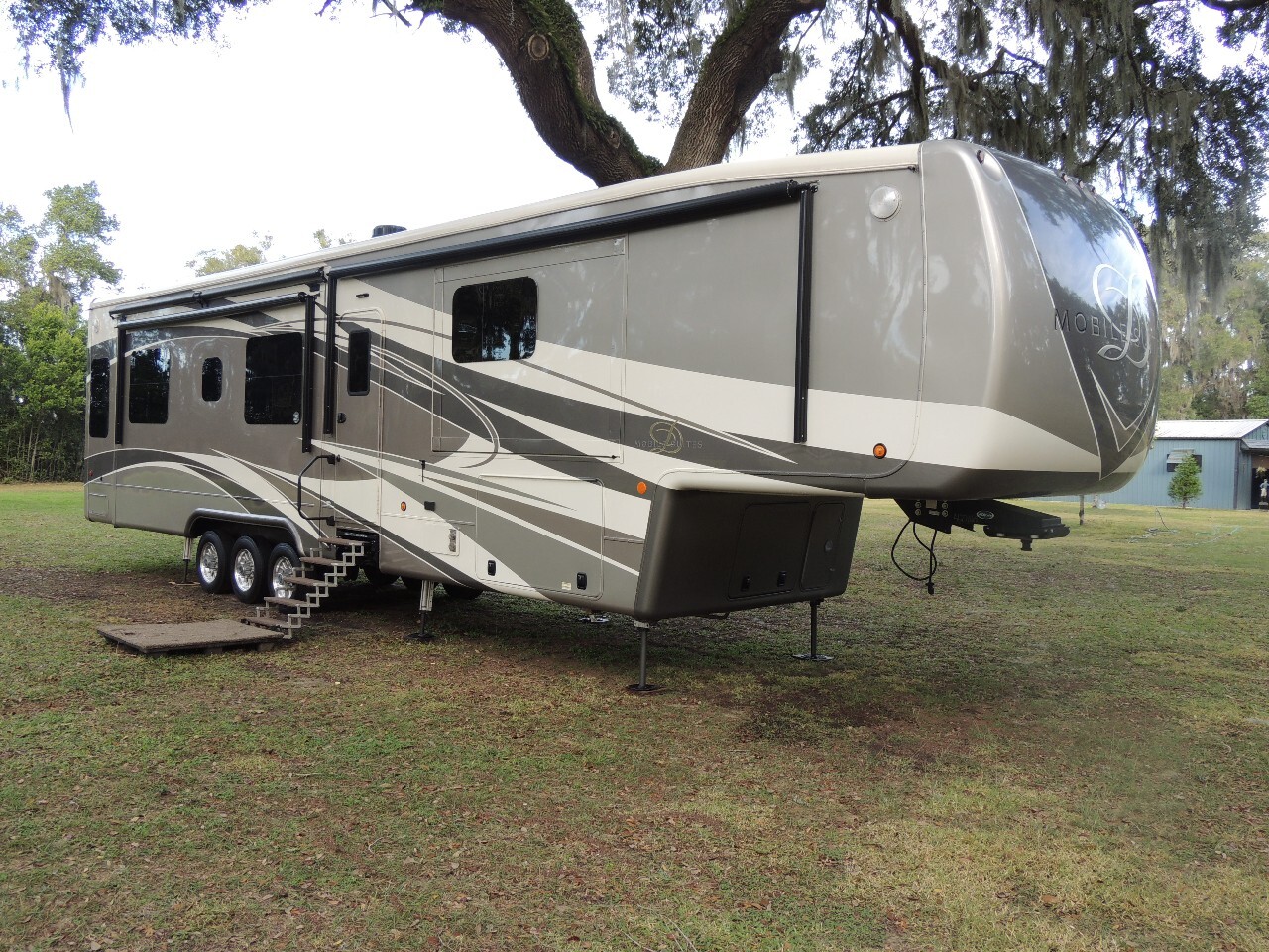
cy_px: 476
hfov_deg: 60.0
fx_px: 1100
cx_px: 634
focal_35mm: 30
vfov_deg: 46.8
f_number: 3.1
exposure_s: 1/160
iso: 100
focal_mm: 5.3
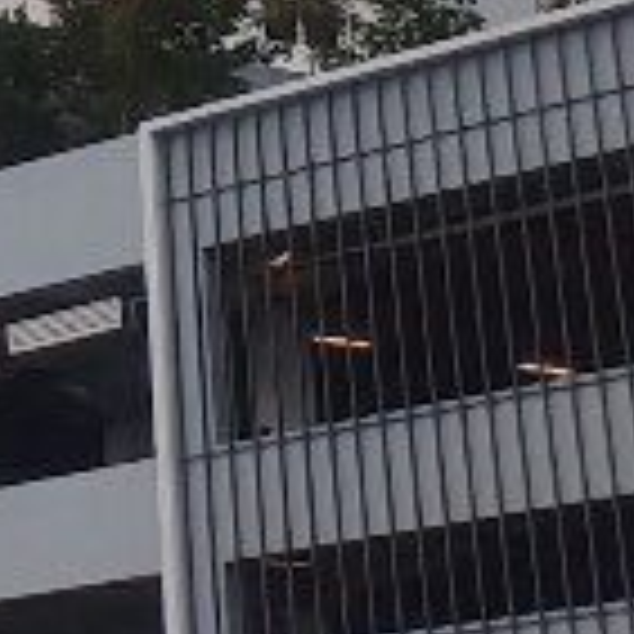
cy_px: -121
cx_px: -160
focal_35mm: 137
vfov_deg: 12.5
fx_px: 2839
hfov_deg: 12.4
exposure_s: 1/1576
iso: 50
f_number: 2.2
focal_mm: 1.65
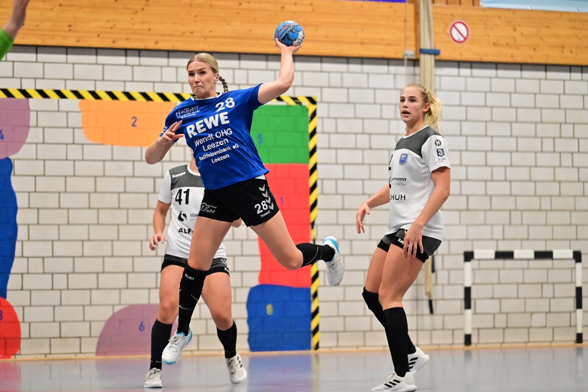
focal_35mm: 135
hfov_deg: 15.2
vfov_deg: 10.2
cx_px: 294
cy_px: 196
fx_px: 2205
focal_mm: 135
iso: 8000
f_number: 2.8
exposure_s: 1/800
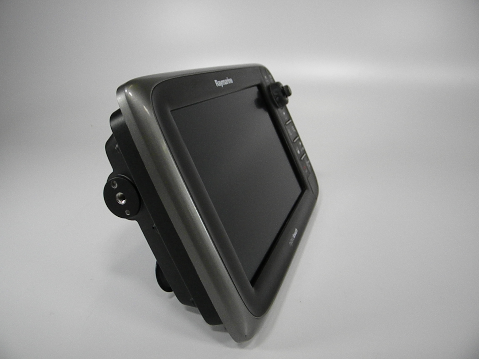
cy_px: 180
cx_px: 240
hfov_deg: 63.4
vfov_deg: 49.7
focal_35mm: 28
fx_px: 387
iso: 720
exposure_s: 1/1000
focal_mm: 5
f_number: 3.5
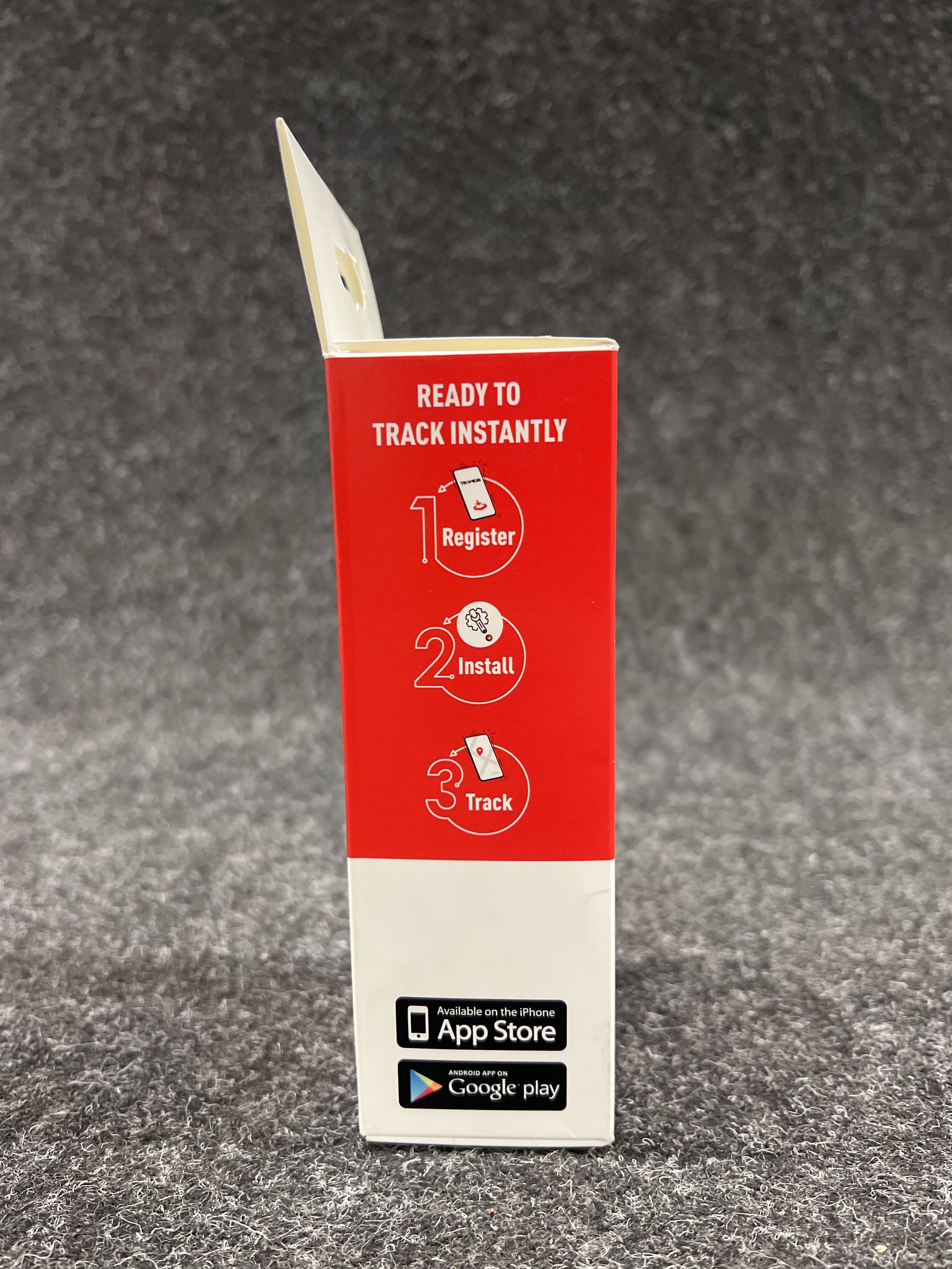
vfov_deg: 65.3
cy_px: 652
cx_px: 470
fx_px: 990
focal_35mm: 27
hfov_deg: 51.4
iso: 250
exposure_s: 1/60
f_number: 1.5
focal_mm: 5.7
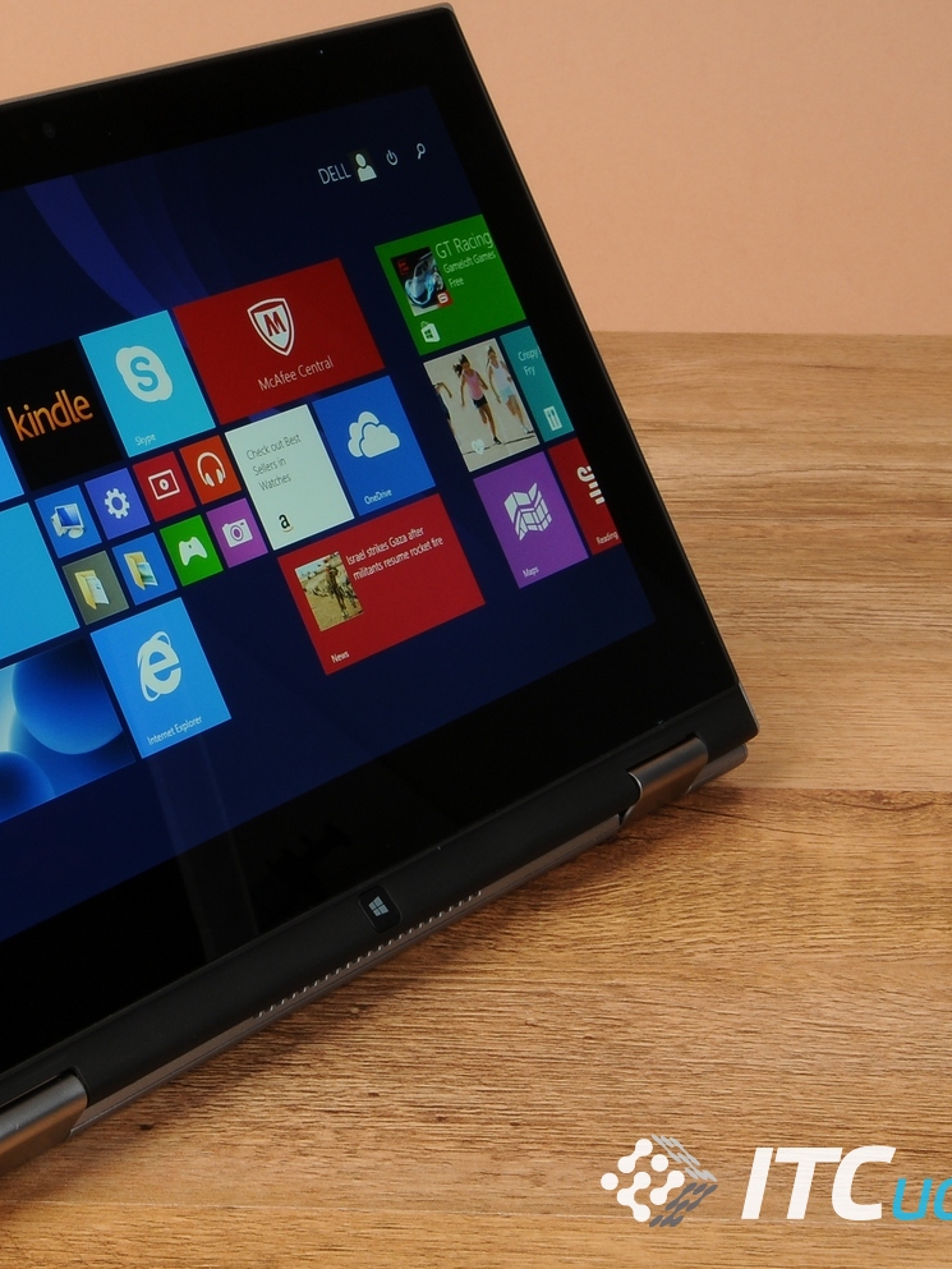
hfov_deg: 23.3
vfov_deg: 31.7
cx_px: 60
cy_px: 633
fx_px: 2236
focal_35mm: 61
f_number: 18
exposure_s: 4
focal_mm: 28
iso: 200
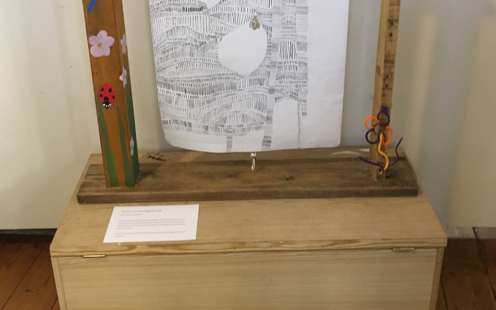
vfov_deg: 29.9
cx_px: 249
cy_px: 64
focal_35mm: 42
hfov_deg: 47.2
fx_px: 568
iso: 160
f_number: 2.2
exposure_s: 1/33
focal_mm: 4.15
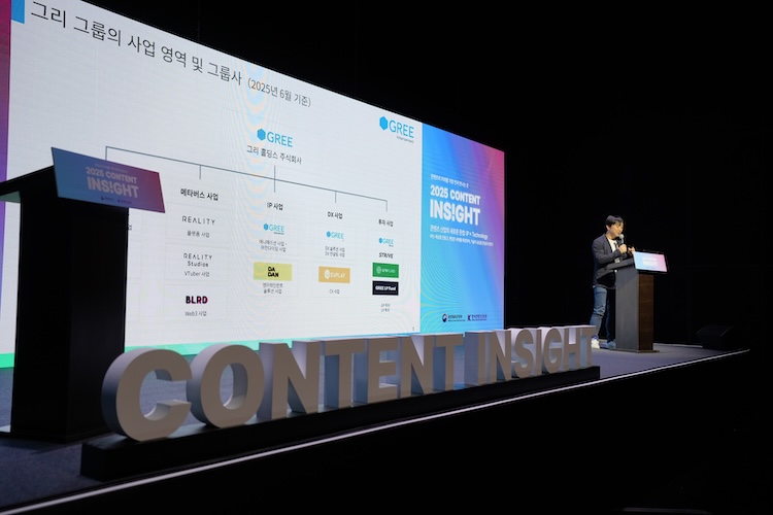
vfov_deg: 41.1
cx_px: 386
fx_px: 687
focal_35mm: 32
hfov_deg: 58.7
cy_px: 258
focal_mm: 32
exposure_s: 1/160
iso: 250
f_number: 2.8
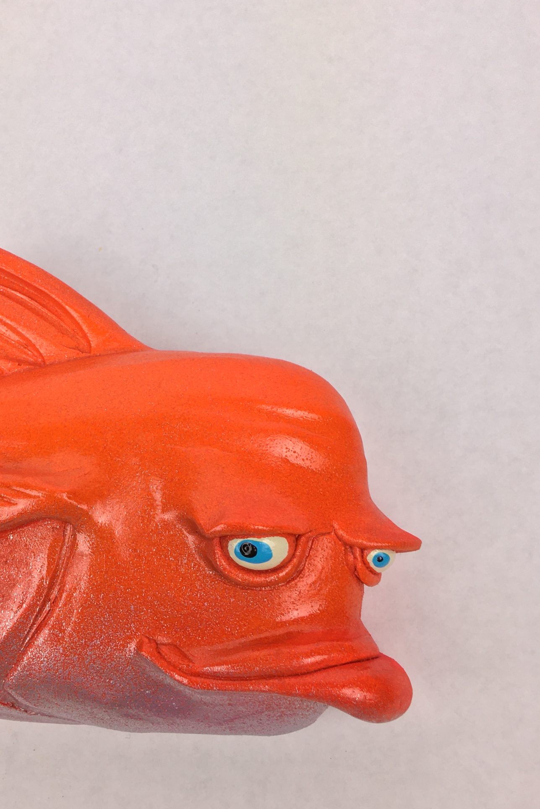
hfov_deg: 32.9
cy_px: 413
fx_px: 900
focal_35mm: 40
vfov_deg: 48.5
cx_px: 154
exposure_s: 1/60
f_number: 2.2
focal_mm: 4.15
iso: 25
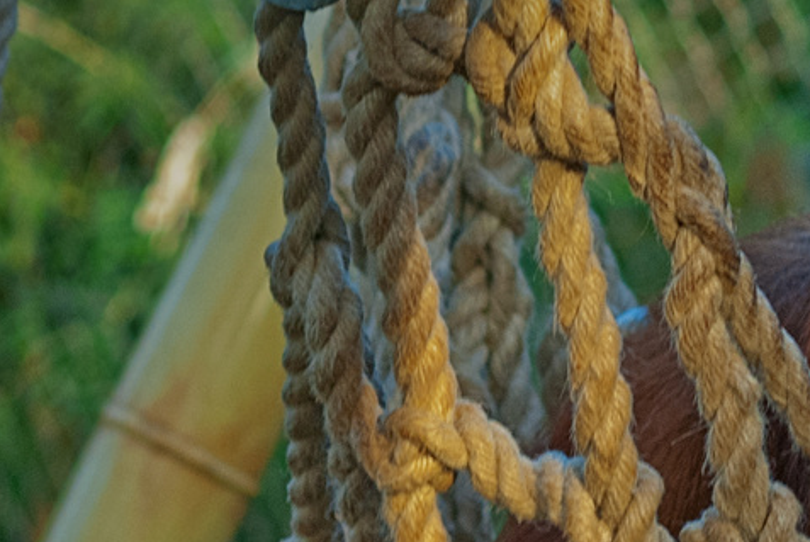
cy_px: 673
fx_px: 7995
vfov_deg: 3.9
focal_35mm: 355
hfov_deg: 5.8
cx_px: 1123
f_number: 5
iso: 400
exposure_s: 1/100
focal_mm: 70
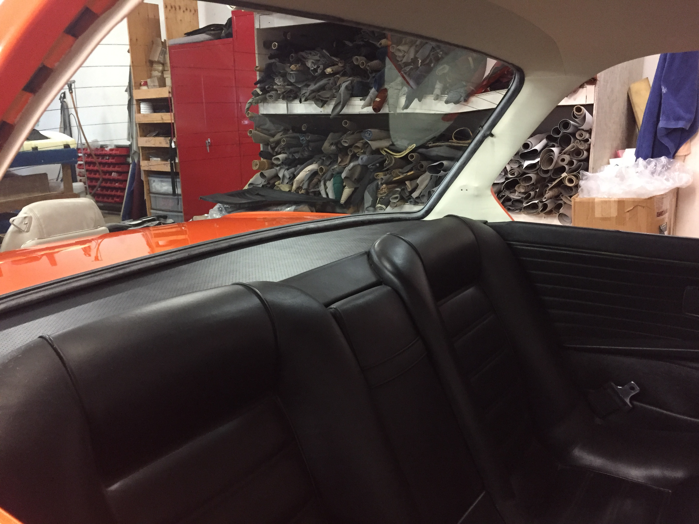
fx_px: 586
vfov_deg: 48.2
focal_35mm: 29
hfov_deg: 61.7
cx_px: 350
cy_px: 262
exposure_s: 1/20
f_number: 2.2
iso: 250
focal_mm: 4.15
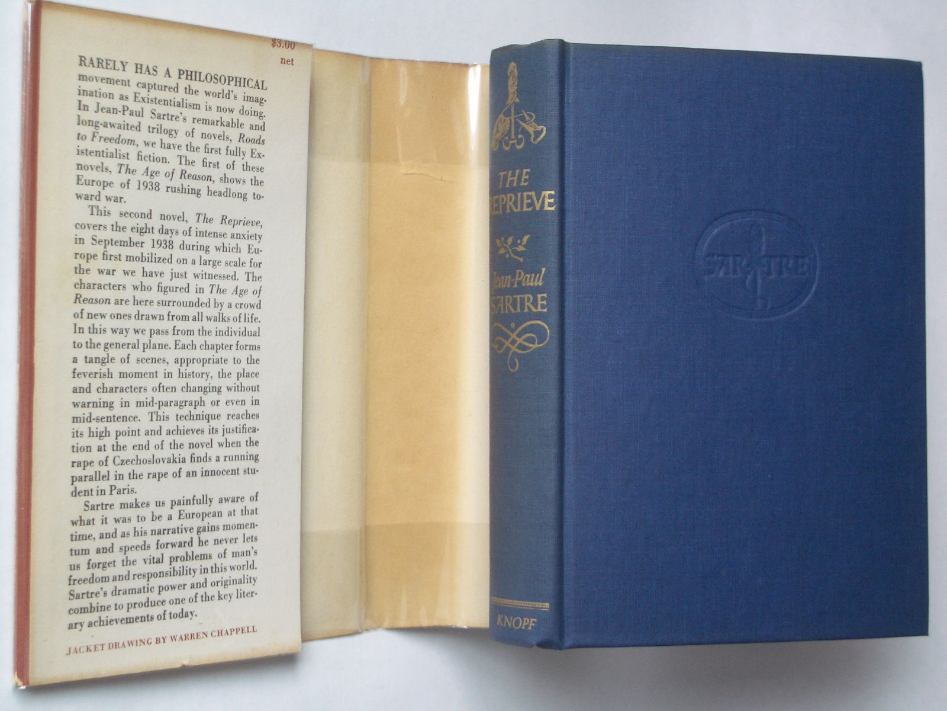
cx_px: 474
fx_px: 1696
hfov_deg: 31.2
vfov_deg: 23.7
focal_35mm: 62
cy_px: 356
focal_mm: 10.2
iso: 100
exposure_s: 1/40
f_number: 3.5
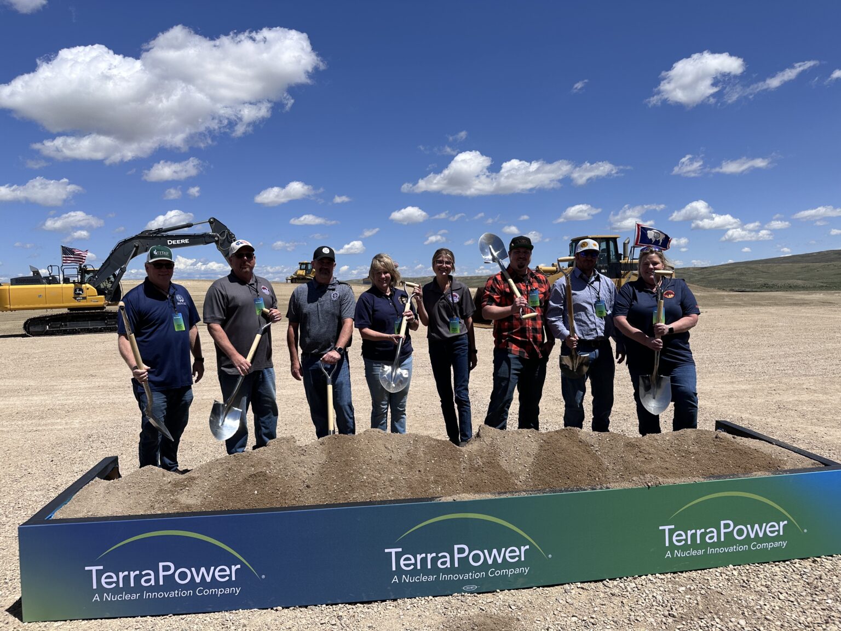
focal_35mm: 24
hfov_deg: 71.6
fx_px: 583
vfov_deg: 56.8
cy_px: 316
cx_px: 420
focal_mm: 6.86
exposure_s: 1/7042
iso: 80
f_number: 1.78
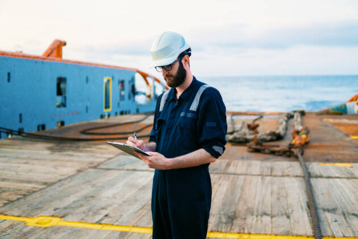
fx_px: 447
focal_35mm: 45
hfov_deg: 43.6
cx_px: 179
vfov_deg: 29.9
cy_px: 120
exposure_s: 1/800
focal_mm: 30
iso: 100
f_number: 1.4
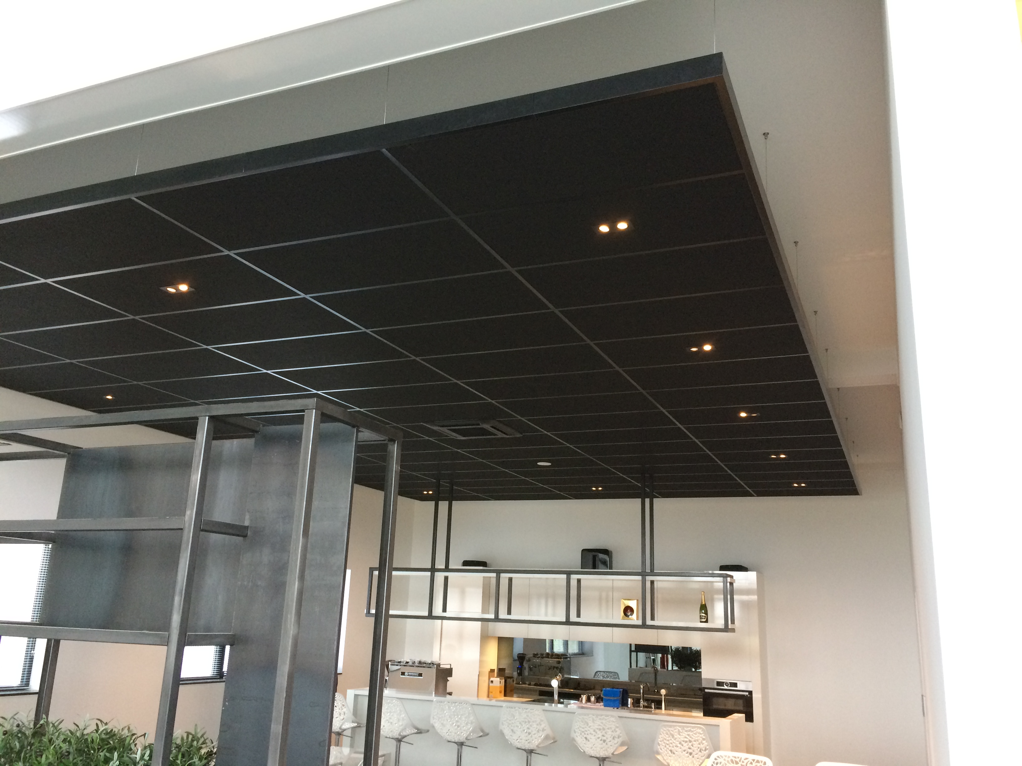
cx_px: 511
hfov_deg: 61.7
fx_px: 856
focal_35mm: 29
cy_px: 383
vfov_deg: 48.2
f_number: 2.2
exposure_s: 1/33
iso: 250
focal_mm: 4.15
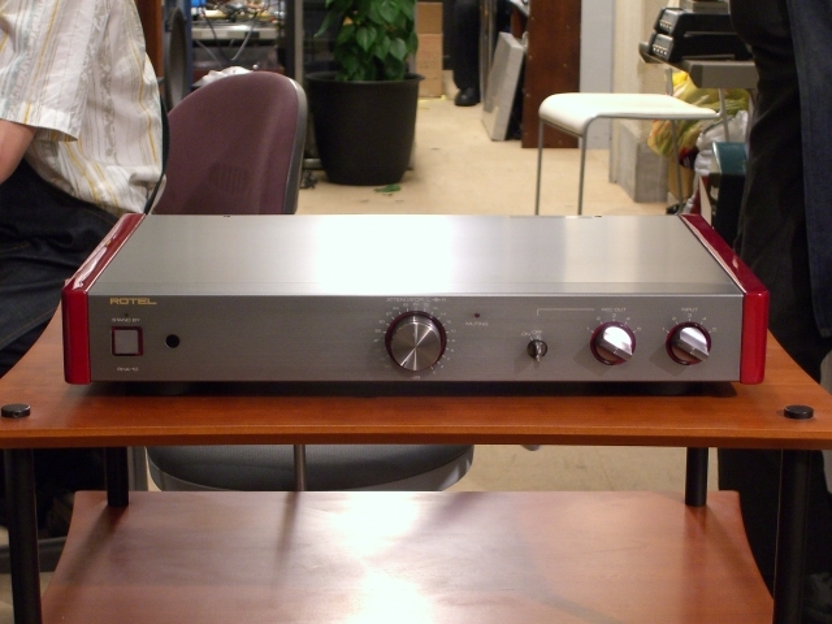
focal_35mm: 80
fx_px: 1923
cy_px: 312
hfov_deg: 24.4
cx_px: 416
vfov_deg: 18.4
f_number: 4.4
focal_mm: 16.6
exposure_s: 1/10
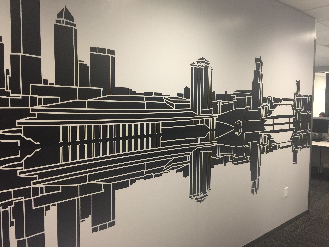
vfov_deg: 48.2
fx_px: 276
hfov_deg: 61.7
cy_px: 124
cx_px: 164
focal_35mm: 29
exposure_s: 1/15
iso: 80
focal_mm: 4.15
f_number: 2.2
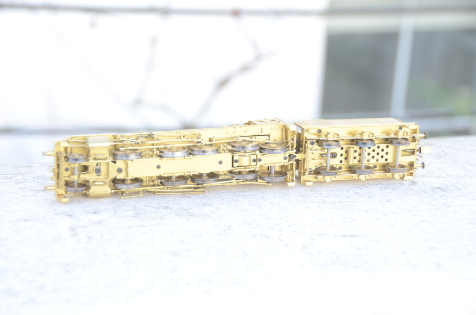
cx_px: 238
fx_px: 1088
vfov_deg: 16.5
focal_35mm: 82
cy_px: 158
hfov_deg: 24.7
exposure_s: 1/125
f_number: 5.6
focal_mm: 55
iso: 360
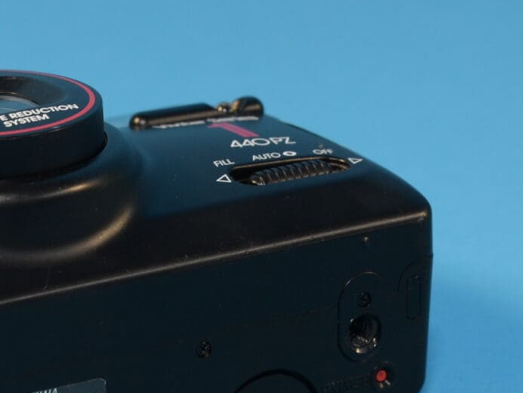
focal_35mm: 178
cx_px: -25
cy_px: 281
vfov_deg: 8.3
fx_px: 2691
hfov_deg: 11.0
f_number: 8
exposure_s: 1/60
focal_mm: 50
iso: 320
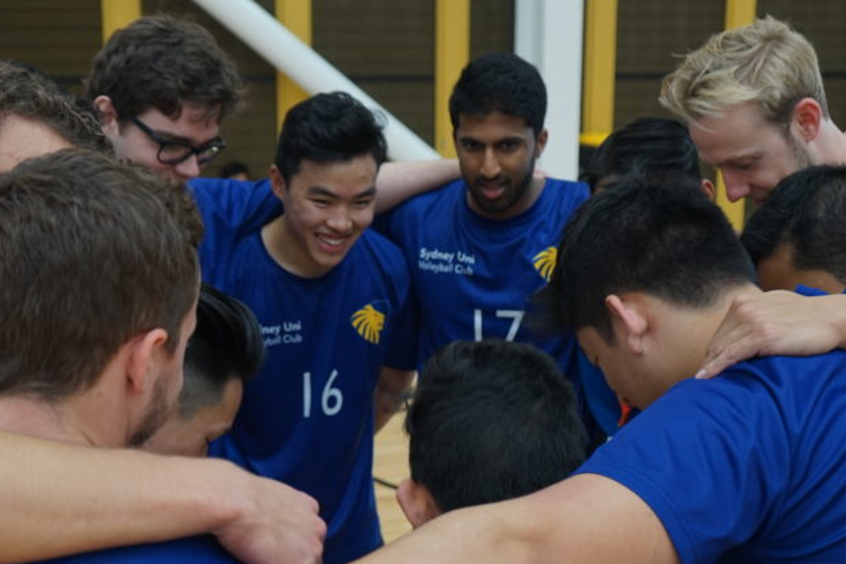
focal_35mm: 59
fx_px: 1387
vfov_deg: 22.8
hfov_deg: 33.9
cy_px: 412
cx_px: 393
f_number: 4
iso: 250
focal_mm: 36
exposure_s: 1/60
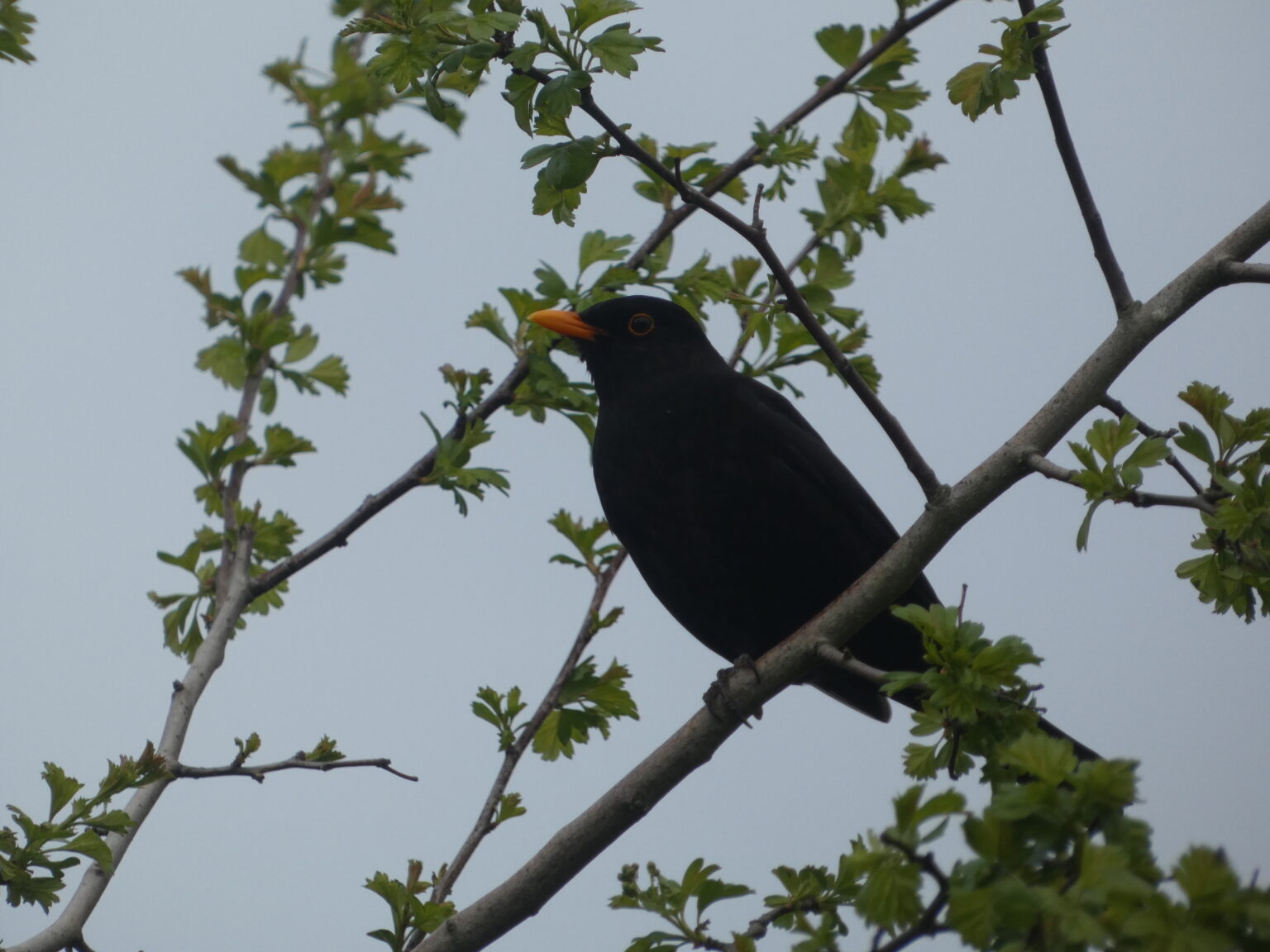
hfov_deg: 2.2
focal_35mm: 885
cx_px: 635
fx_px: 32469
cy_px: 476
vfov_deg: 1.7
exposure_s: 1/500
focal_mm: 158.6
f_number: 5.6
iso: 80
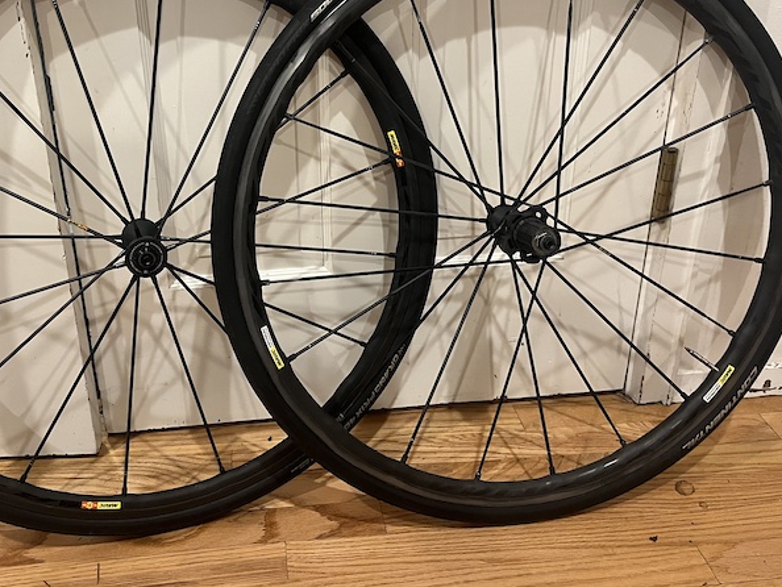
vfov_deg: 40.2
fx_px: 791
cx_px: 300
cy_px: 197
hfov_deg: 52.1
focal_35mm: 35
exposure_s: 1/60
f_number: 1.6
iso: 400
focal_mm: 5.1
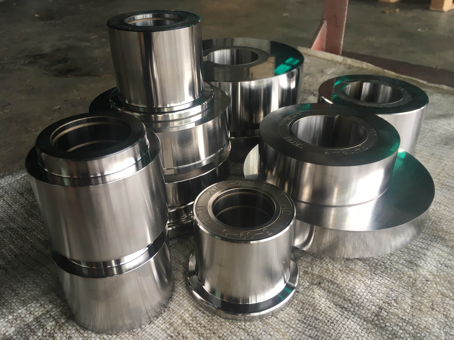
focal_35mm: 29
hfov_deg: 61.7
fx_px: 380
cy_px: 170
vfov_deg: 48.2
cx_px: 227
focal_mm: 4.15
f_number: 2.2
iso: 25
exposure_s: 1/40
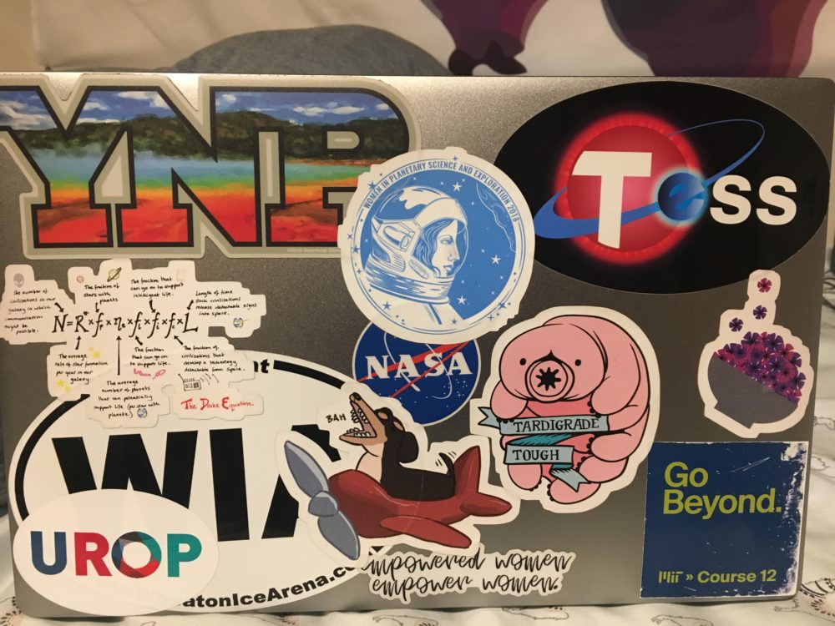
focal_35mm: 29
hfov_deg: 61.7
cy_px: 313
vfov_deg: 48.2
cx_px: 418
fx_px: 700
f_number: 2.2
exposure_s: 1/30
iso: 125
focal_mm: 4.15
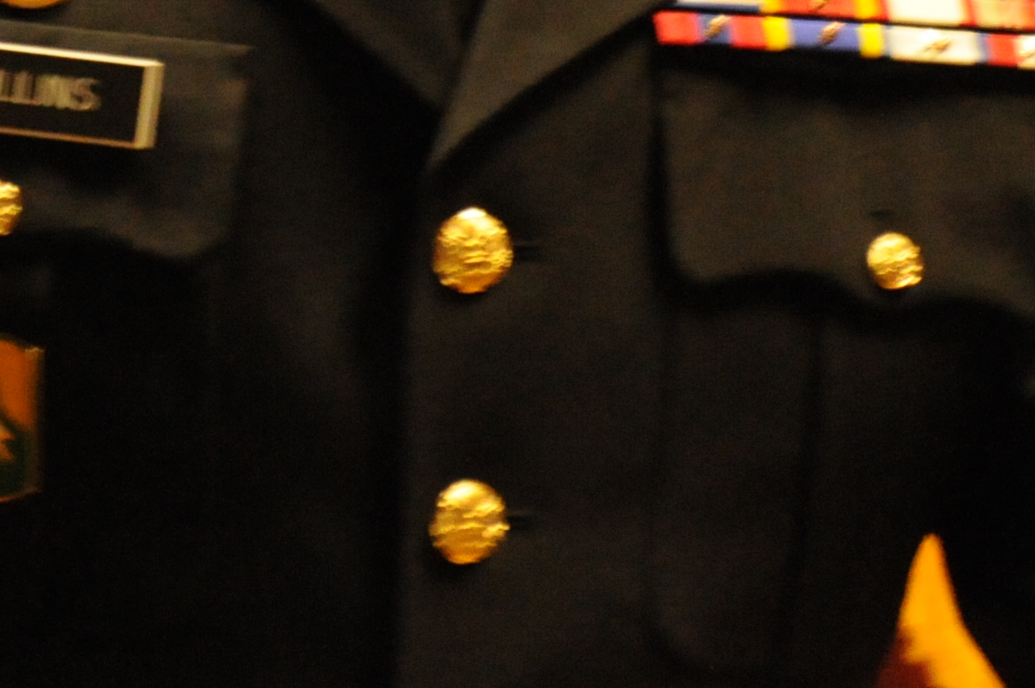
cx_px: 167
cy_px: -435
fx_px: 29748
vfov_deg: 1.3
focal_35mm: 1036
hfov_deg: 2.0
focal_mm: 210
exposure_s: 1/50
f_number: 5.3
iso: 2500
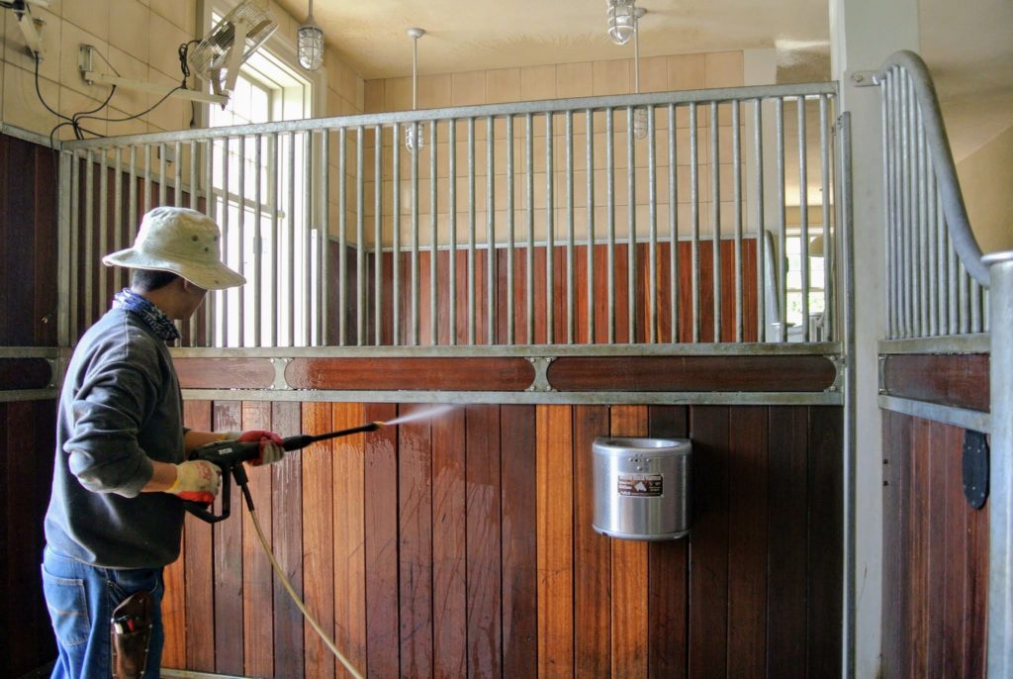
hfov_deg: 67.3
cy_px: 340
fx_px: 761
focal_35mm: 27
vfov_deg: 48.1
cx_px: 506
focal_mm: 10
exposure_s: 1/60
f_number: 3.5
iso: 280
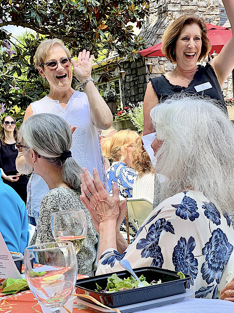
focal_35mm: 85
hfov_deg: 17.4
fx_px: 766
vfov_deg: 23.0
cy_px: 156
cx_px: 123
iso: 32
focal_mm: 9
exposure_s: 1/172
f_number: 2.8
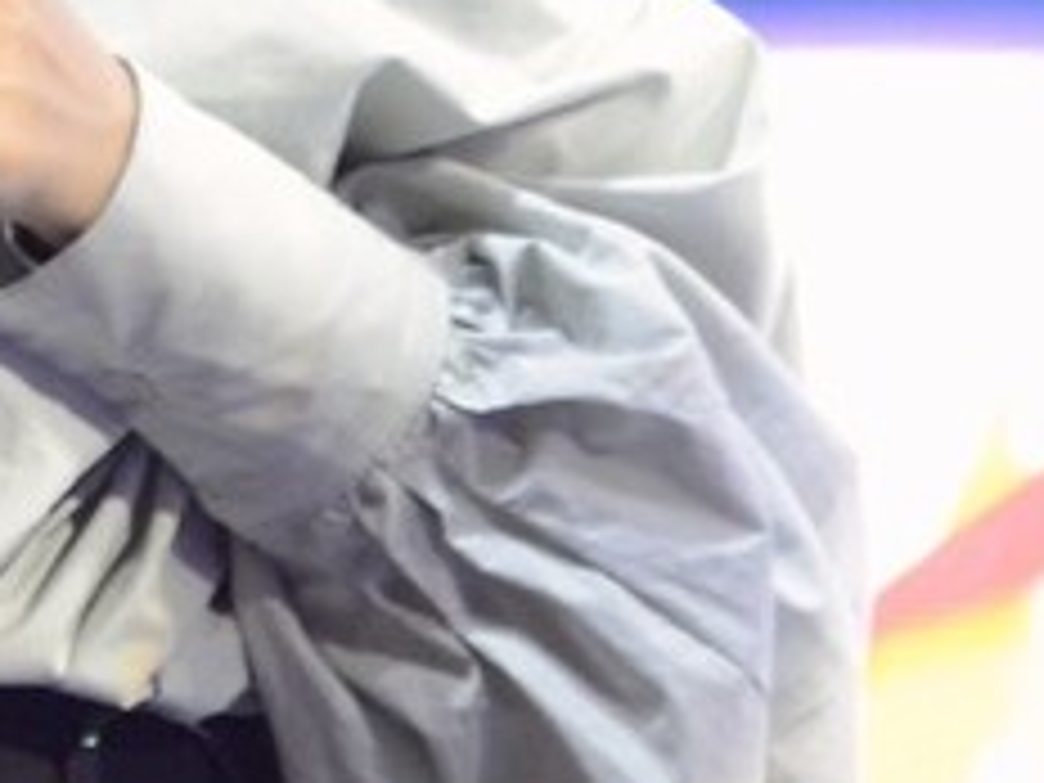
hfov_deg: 1.3
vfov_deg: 1.0
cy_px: -245
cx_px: -446
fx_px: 44968
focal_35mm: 1491
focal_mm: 200
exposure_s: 1/250
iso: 500
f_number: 2.8
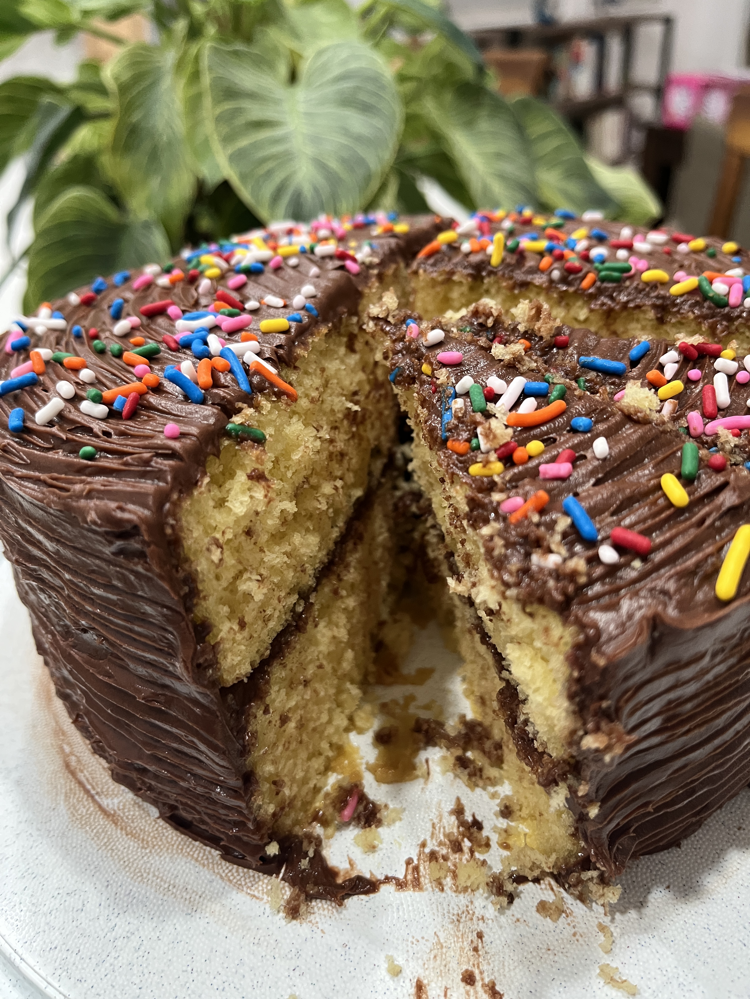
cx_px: 375
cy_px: 500
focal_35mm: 26
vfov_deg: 67.3
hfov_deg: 53.1
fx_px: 751
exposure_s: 1/60
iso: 200
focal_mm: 5.1
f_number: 1.6
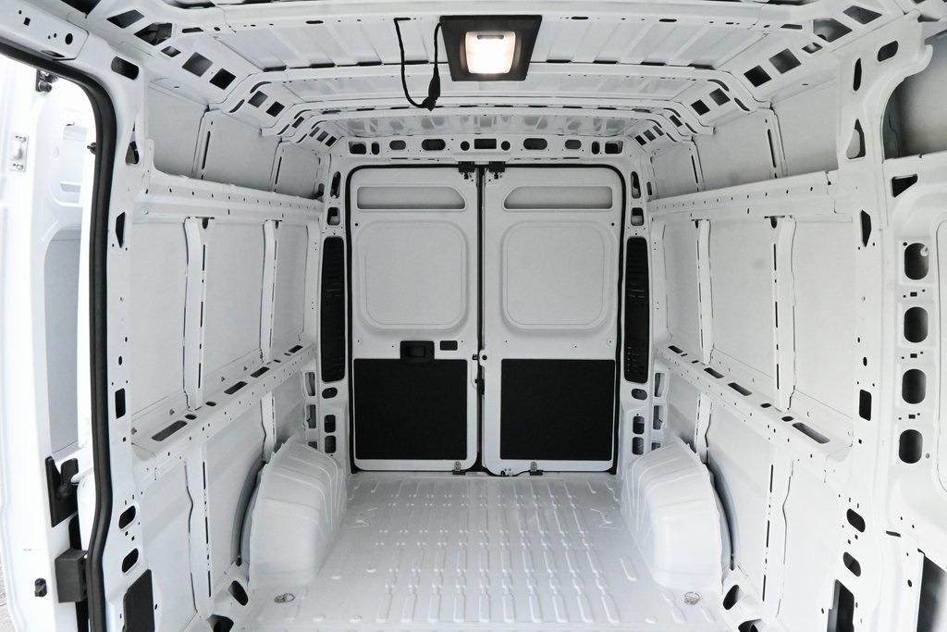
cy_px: 316
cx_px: 474
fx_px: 631
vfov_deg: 53.1
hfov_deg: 73.7
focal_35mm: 24
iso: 6400
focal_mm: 16
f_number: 9
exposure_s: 1/320
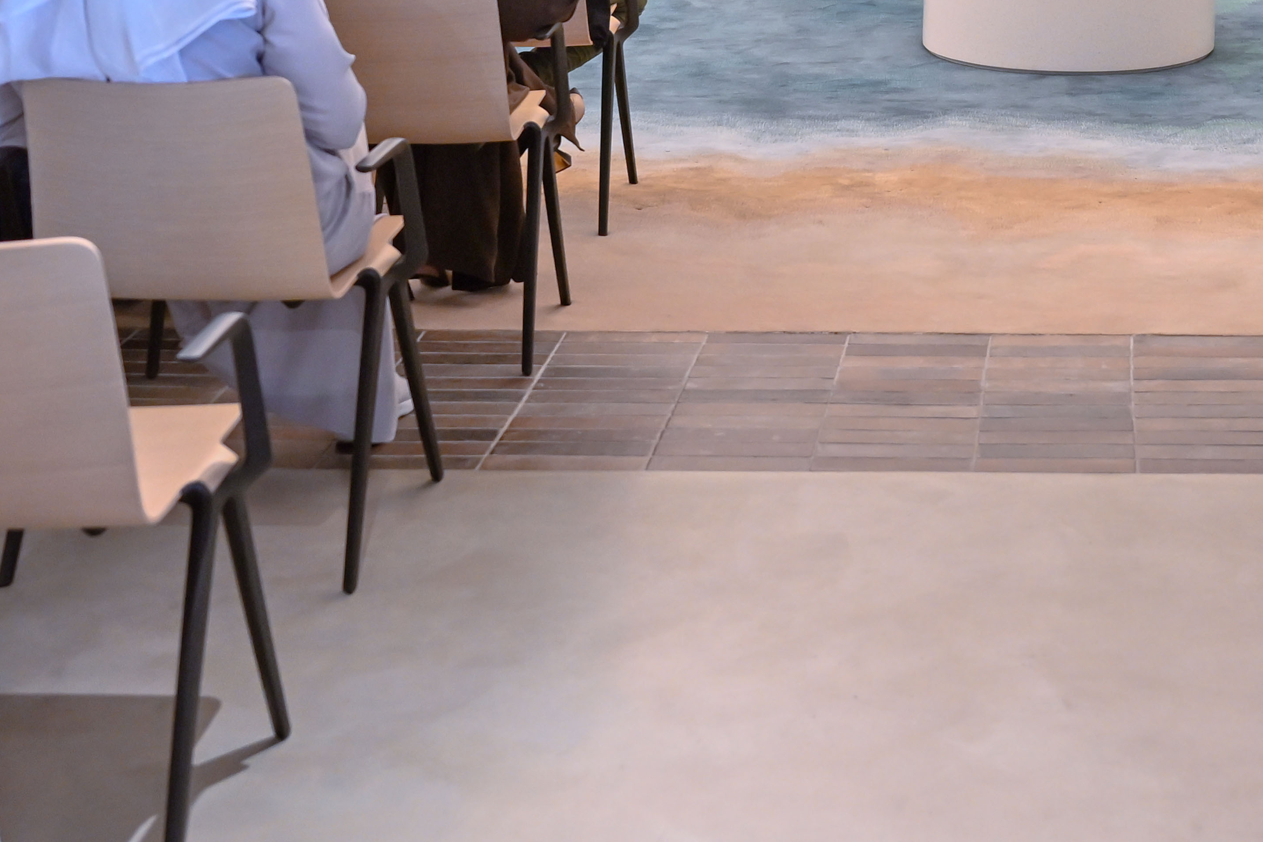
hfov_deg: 28.7
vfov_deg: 19.1
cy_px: -13
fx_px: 2420
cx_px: 976
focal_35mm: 69
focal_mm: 24
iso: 800
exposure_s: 1/80
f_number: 2.8
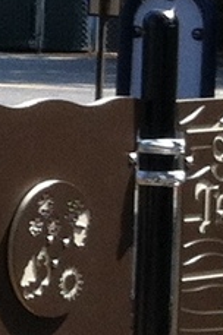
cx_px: -1234
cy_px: -105
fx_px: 2963
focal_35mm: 318
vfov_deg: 6.4
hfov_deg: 3.6
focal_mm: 3.85
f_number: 2.8
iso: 80
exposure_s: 1/361
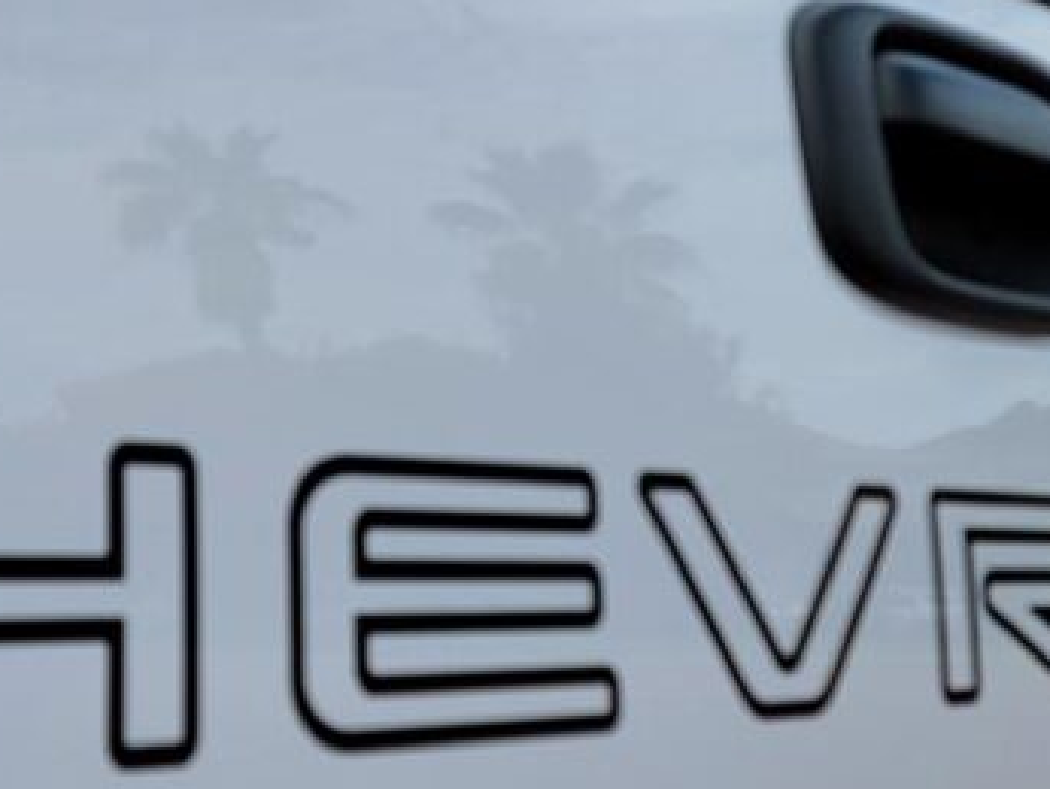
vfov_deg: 20.6
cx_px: 149
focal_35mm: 71
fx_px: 2155
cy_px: 231
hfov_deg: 26.6
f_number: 1.8
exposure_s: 1/668
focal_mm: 6.7
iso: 16
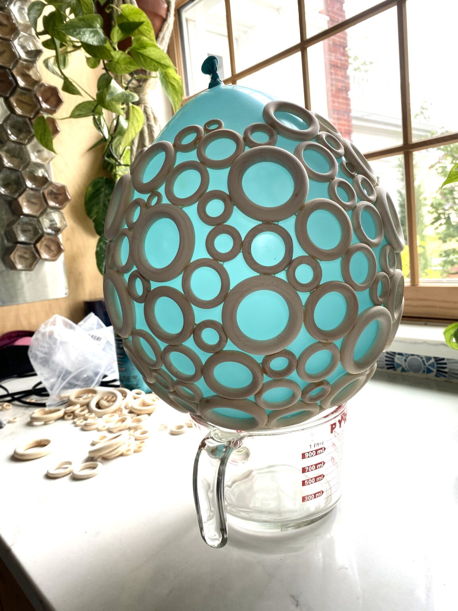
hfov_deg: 53.1
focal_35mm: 26
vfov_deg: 67.3
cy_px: 306
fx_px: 459
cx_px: 229
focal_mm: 4.25
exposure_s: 1/182
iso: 32
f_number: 1.8
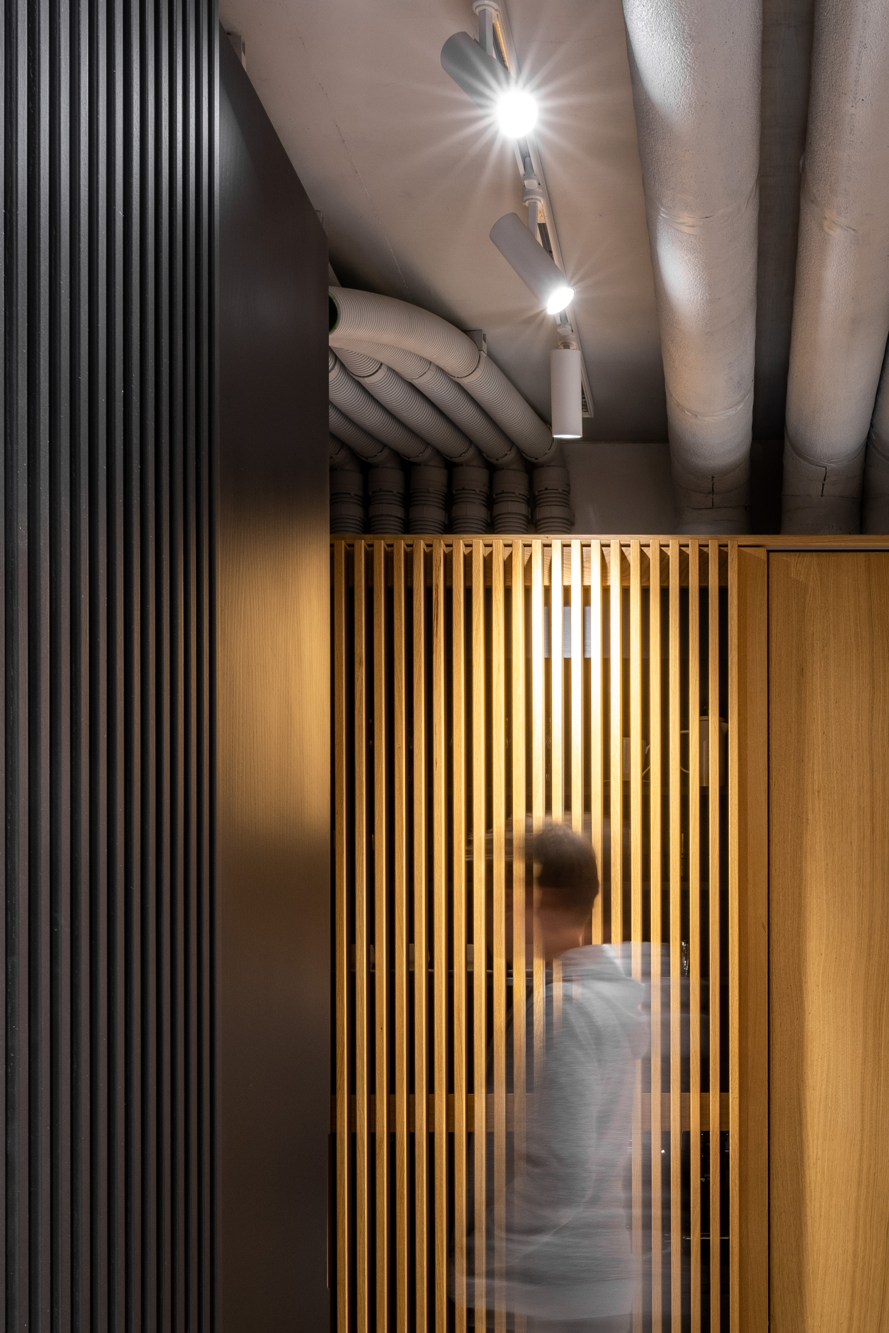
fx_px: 1704
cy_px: 1124
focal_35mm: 46
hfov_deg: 28.5
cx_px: 744
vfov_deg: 40.4
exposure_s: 2
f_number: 10
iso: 100
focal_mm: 18
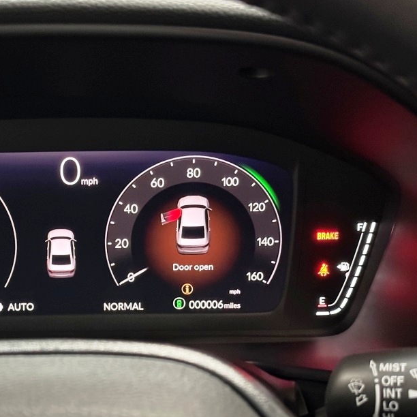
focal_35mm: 71
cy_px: 228
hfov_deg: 24.0
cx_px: 86
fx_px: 968
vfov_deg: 24.3
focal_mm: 6.86
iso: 640
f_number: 1.78
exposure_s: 1/24
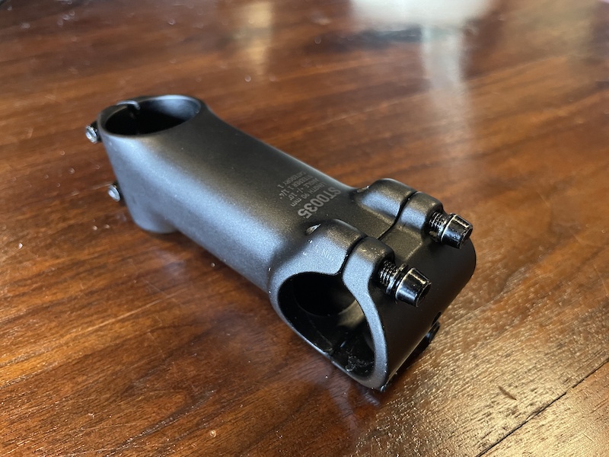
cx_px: 304
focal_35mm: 26
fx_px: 457
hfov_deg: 67.3
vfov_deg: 53.1
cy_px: 228
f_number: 1.6
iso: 800
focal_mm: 4.2
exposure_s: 1/30
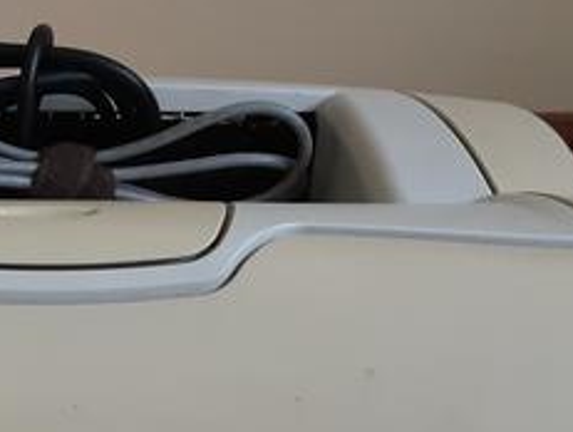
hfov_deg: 26.7
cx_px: 47
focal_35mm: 70
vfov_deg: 19.6
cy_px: 546
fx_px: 1161
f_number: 1.9
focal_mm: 2.91
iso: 160
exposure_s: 1/24
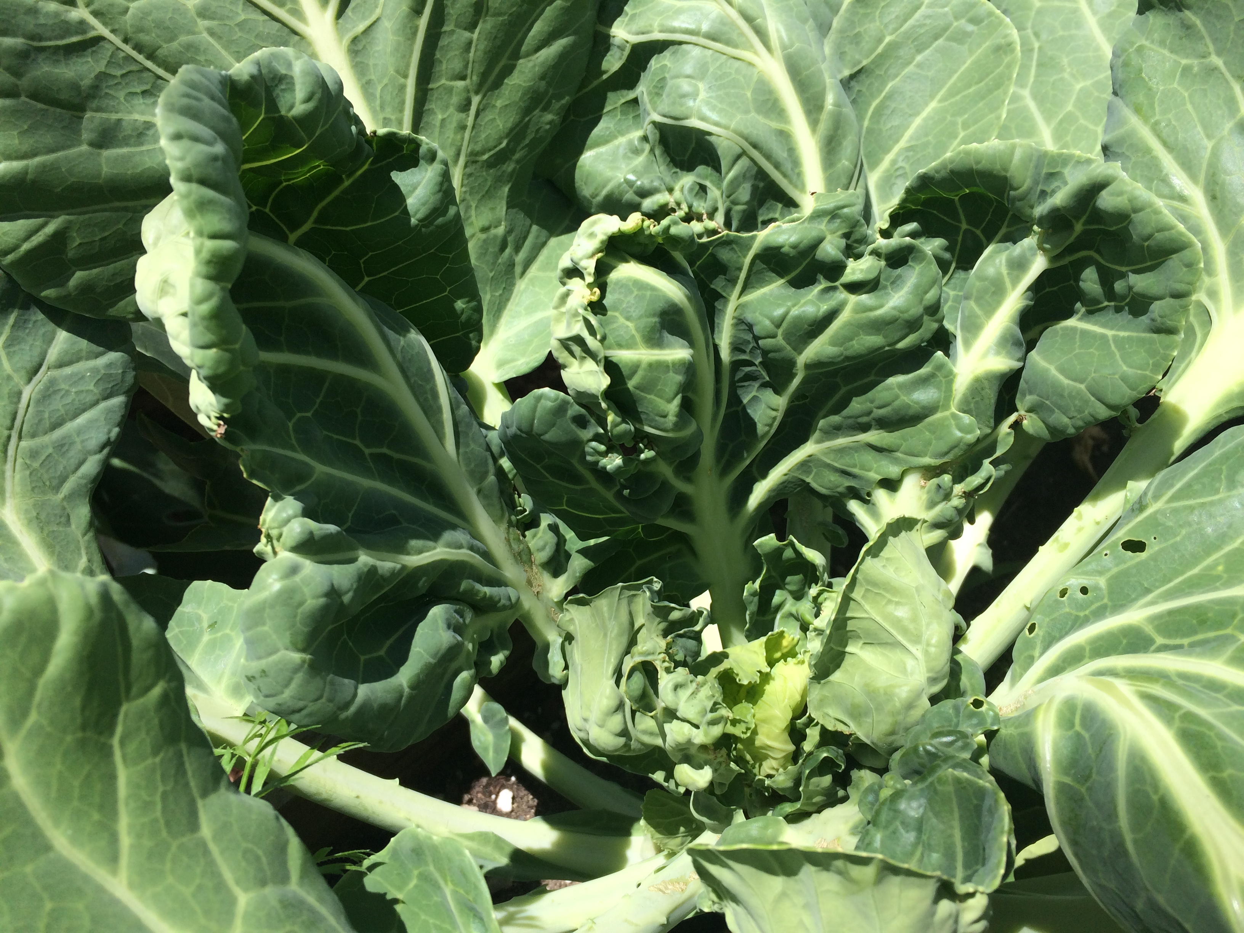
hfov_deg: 61.7
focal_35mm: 29
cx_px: 622
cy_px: 466
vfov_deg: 48.2
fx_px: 1042
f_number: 2.2
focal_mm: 4.15
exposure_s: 1/1953
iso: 32
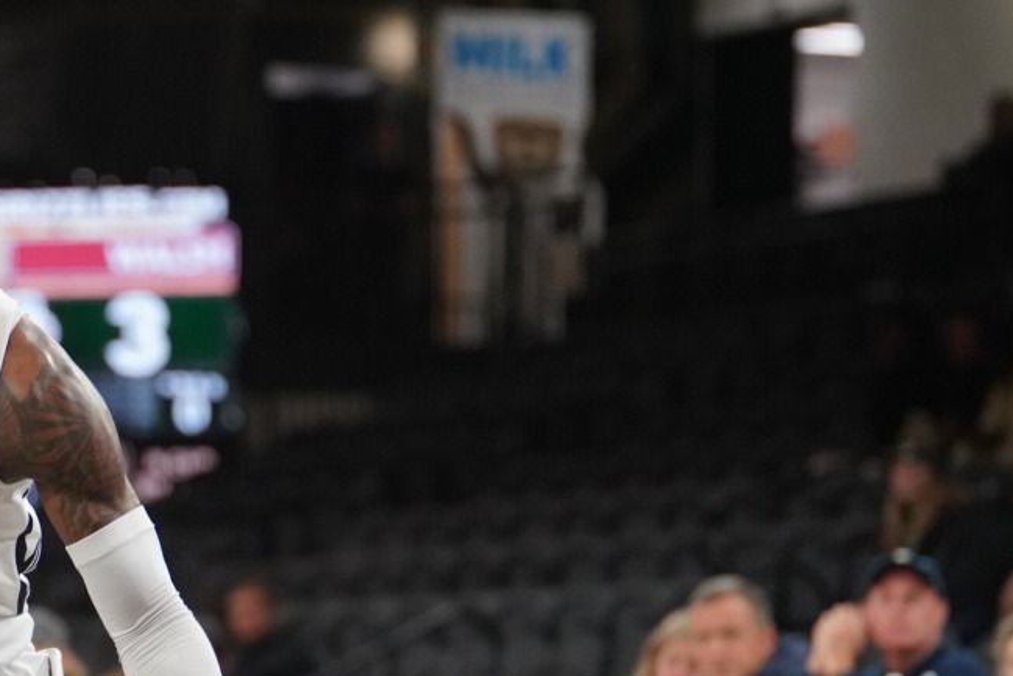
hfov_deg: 7.8
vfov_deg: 5.3
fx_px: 7347
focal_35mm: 261
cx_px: -136
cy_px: 617
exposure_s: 1/1000
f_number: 2.8
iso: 3200
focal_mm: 105
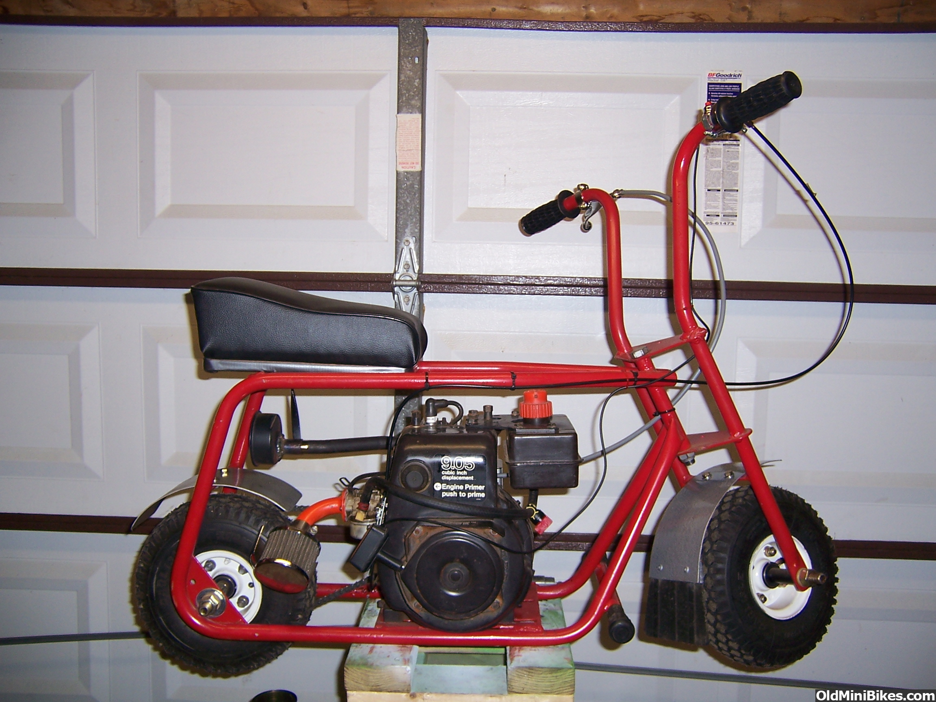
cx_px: 468
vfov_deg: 42.9
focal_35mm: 33
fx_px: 892
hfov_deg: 55.4
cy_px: 351
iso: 80
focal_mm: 5.5
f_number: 2.8
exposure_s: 1/60
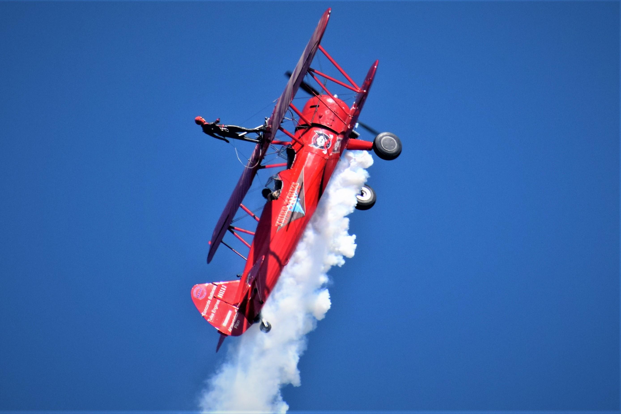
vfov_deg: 3.1
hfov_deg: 4.6
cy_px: 207
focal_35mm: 450
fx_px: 7762
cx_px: 310
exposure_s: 1/1600
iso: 400
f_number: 6.3
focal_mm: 300
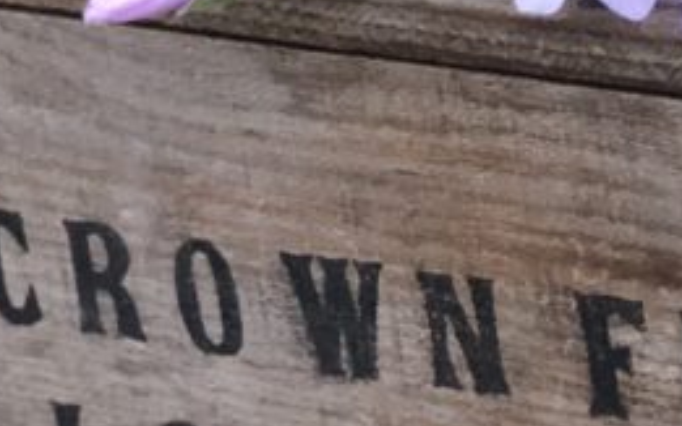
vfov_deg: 5.4
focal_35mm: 241
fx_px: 4478
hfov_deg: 8.4
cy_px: -88
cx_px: 1158
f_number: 2.4
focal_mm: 6
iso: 64
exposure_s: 1/60
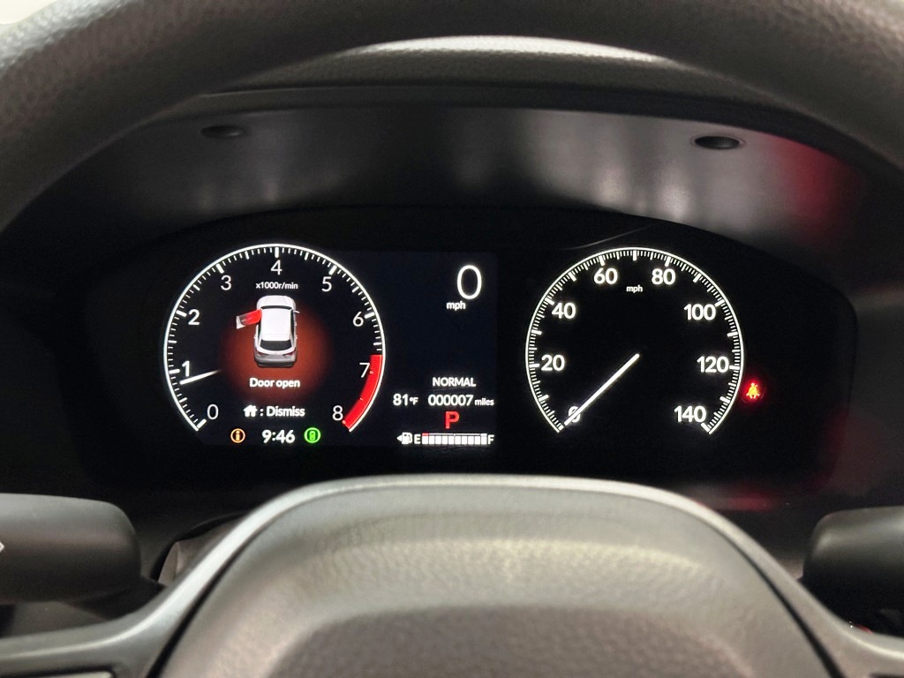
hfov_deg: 39.7
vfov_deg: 30.3
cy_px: 339
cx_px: 452
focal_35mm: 48
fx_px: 1254
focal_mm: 6.86
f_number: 1.78
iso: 640
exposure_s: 1/24
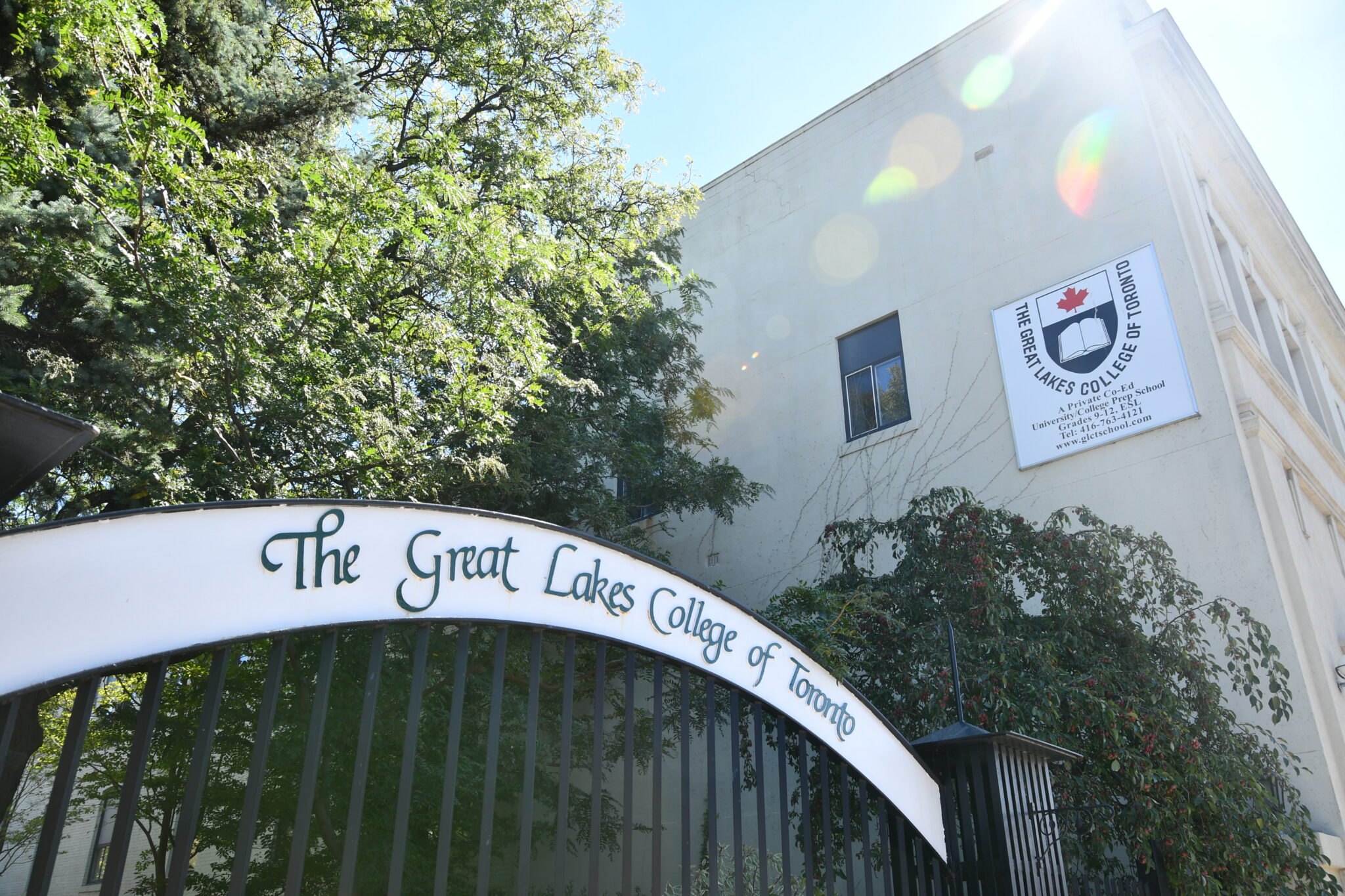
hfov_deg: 67.4
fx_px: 1009
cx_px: 672
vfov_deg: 47.9
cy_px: 448
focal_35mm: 27
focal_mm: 18
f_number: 5.6
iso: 100
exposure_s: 1/200
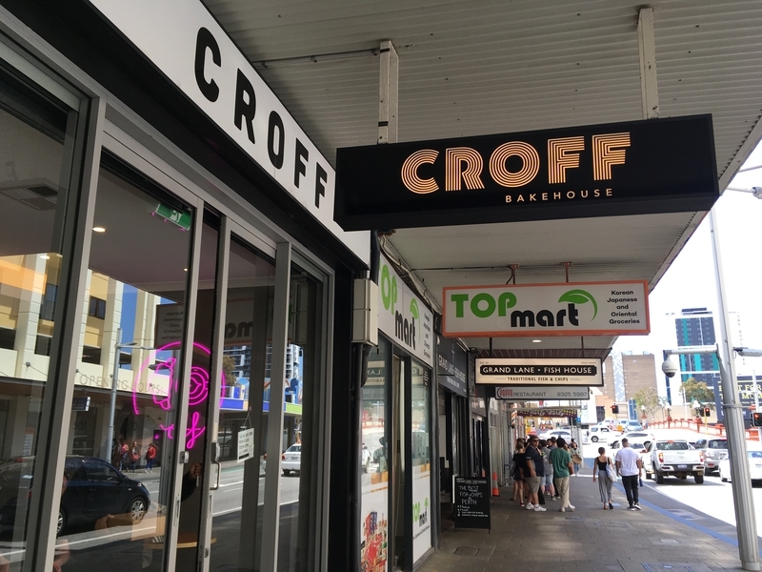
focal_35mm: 29
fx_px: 638
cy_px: 286
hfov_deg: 61.7
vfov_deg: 48.2
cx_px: 381
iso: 25
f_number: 2.2
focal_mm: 4.15
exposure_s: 1/273
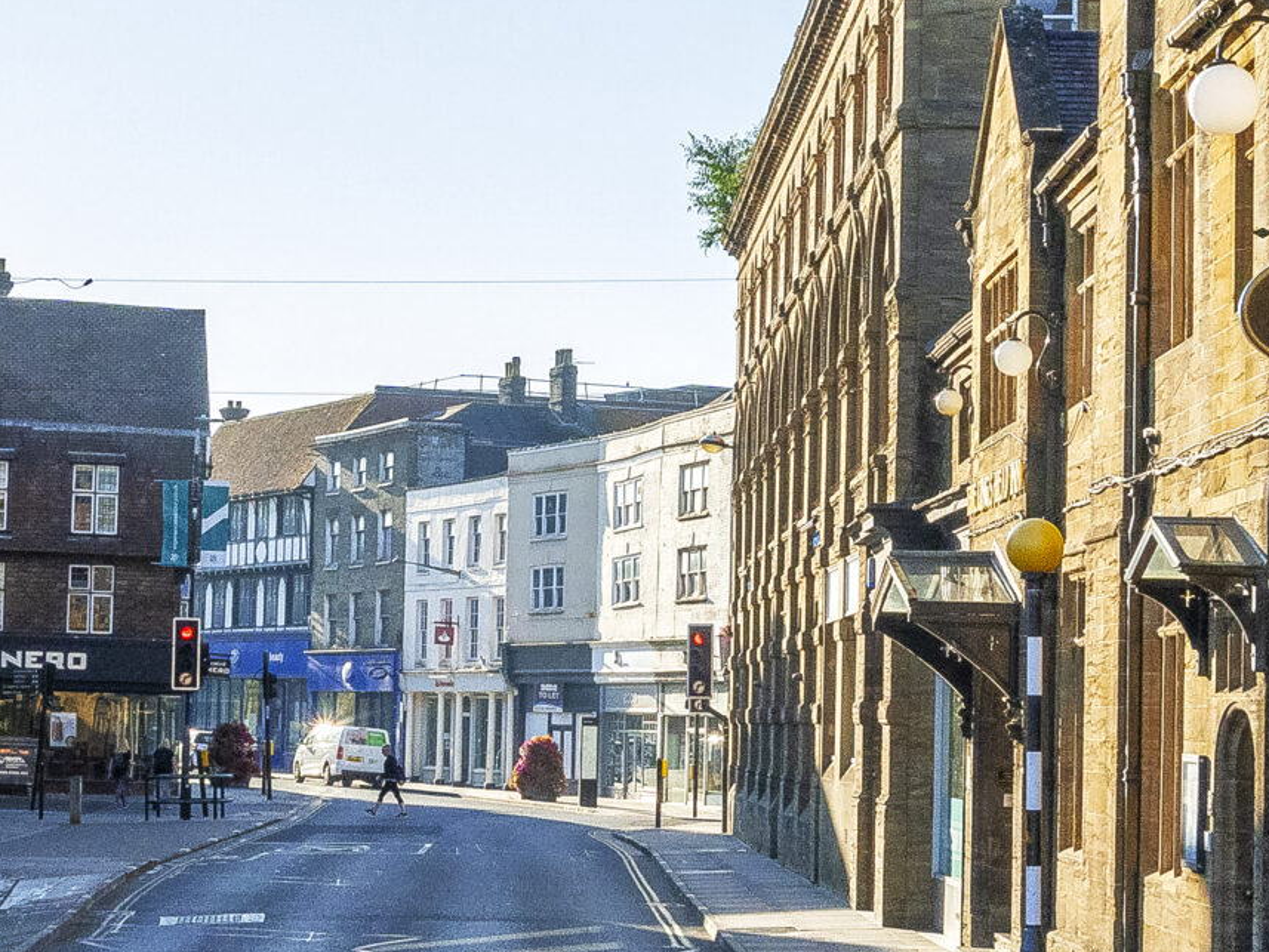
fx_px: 3316
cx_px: 472
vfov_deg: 16.3
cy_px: 526
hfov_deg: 21.6
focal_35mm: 90
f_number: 11
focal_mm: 21
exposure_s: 1/1000
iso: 1600
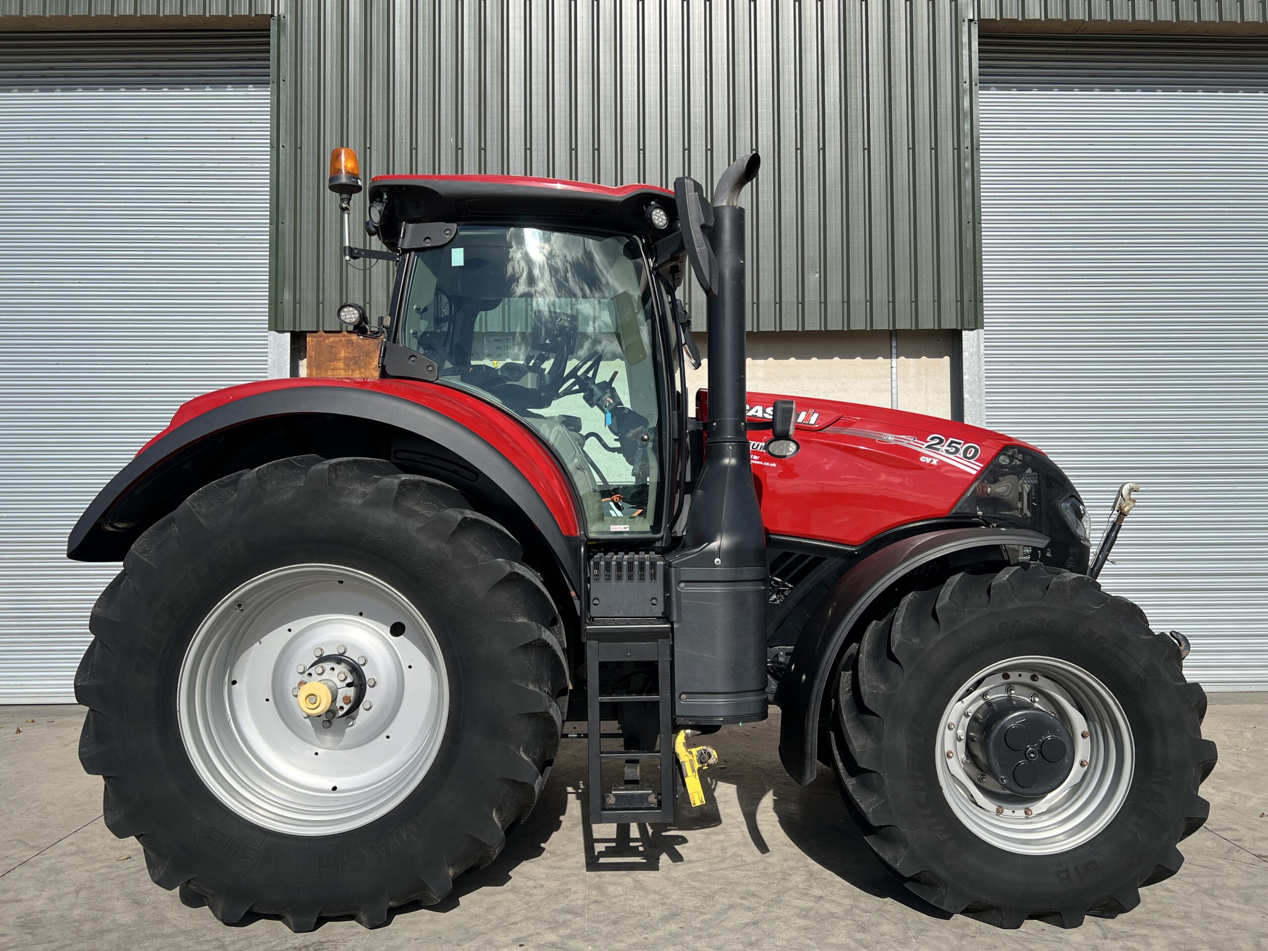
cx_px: 634
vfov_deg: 53.1
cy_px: 476
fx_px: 952
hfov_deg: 67.3
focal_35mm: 26
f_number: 1.5
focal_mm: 5.7
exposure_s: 1/4831
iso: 50
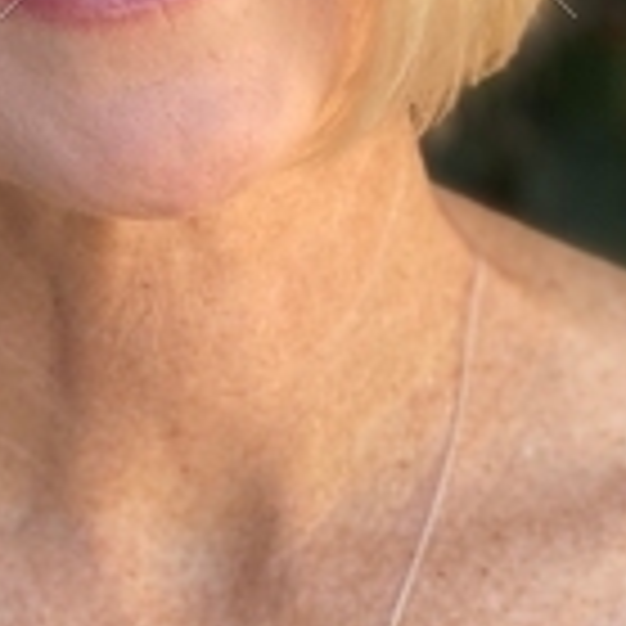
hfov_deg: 8.7
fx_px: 3990
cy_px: 52
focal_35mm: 195
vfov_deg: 8.9
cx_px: -410
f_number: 2
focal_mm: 6
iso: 32
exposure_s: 1/122
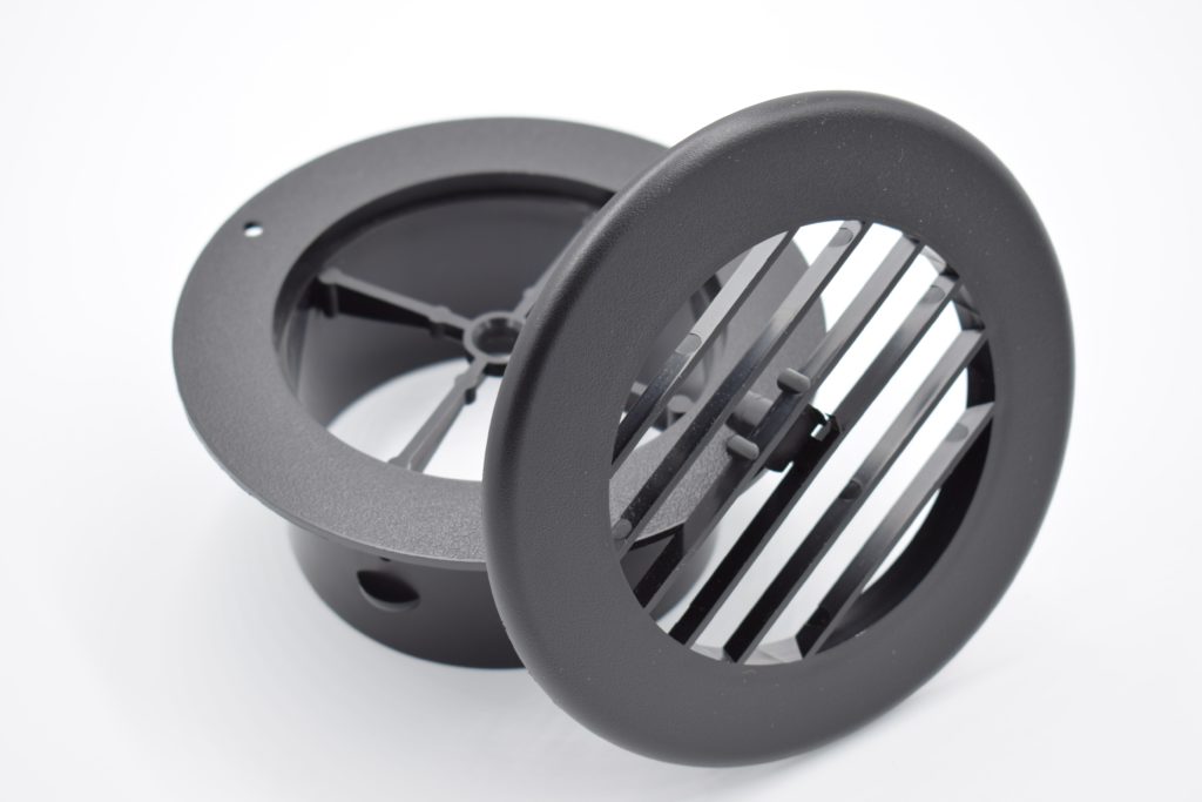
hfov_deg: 29.2
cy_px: 401
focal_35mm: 69
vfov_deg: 19.7
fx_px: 2304
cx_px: 601
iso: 100
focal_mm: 46
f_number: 5.6
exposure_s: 1/40
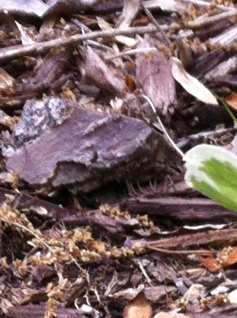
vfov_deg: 9.4
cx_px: 553
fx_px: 1704
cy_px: 773
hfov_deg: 7.5
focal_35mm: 186
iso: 80
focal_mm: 3.85
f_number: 2.8
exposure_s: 1/372
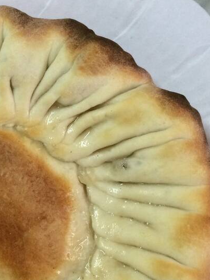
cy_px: 208
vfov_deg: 28.6
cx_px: 15
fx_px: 542
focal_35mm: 67
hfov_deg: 21.4
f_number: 2.2
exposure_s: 1/33
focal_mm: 4.12
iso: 80
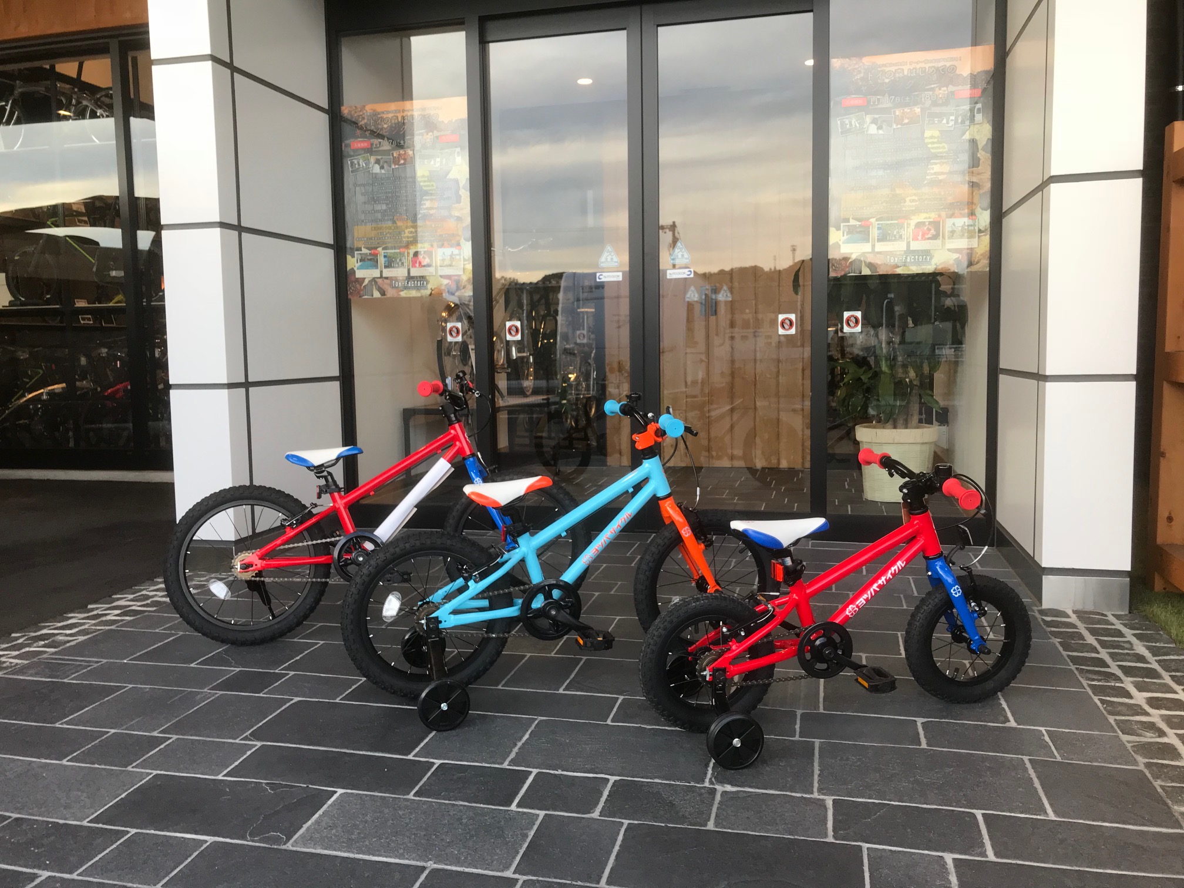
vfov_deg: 49.7
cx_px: 592
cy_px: 444
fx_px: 958
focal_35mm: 28
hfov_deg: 63.4
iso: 40
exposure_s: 1/120
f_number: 1.8
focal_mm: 3.99
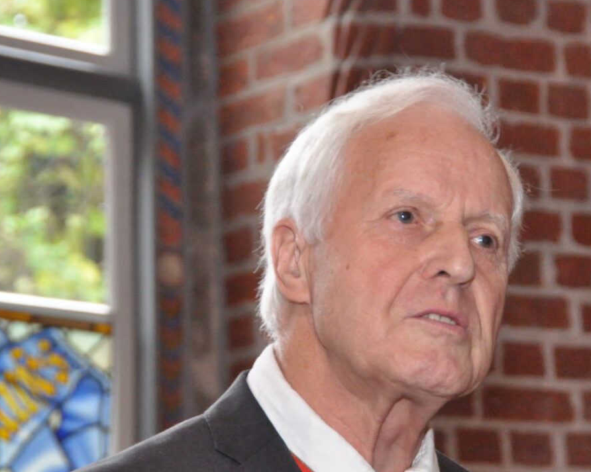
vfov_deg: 7.1
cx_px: 298
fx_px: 3812
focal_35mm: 218
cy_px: 285
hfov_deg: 8.9
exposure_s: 1/60
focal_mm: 90
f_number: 8
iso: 2500
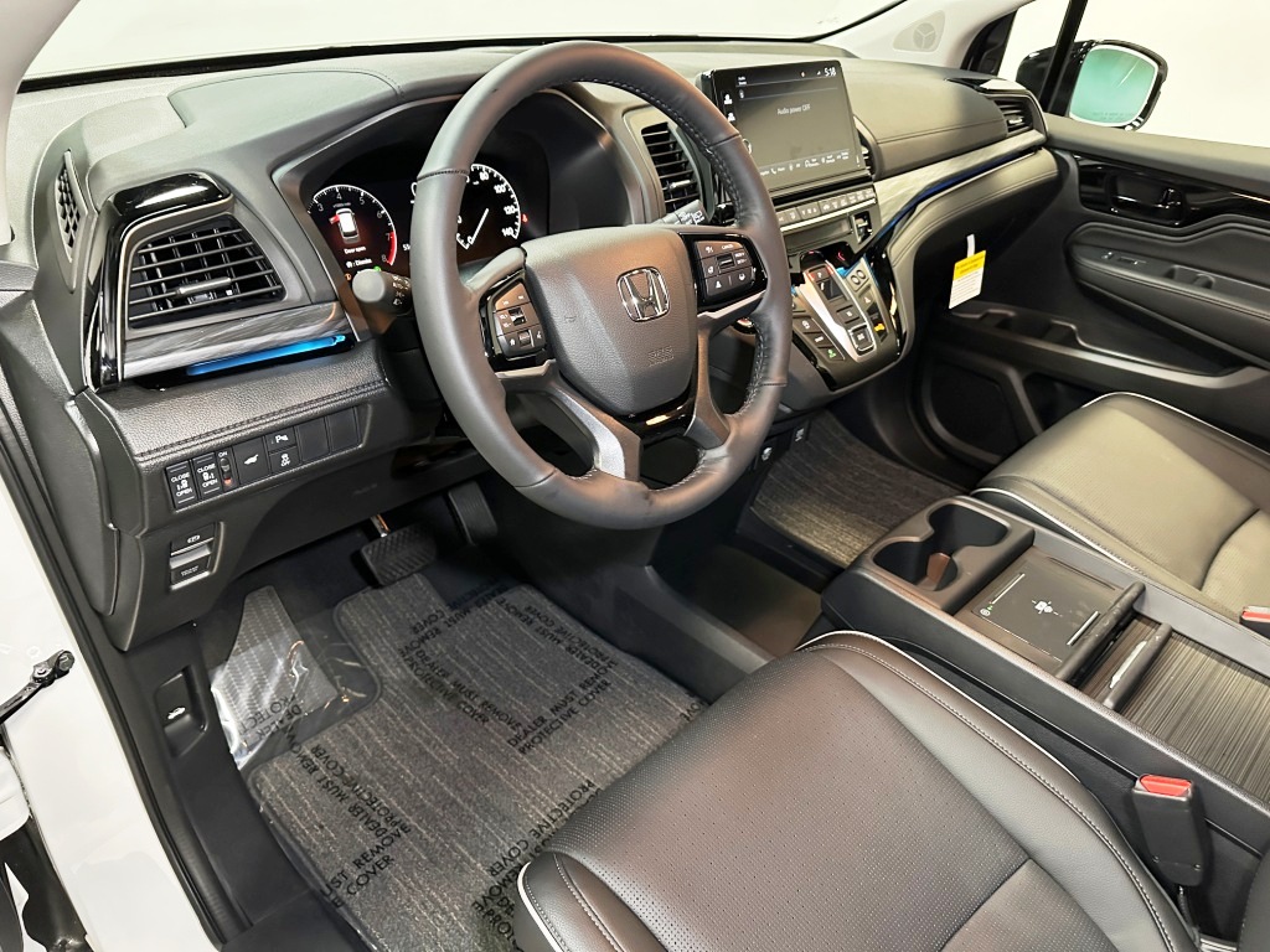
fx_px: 881
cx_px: 635
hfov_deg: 71.6
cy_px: 476
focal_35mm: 24
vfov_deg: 56.8
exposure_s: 1/30
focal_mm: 6.86
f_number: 1.78
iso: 1000
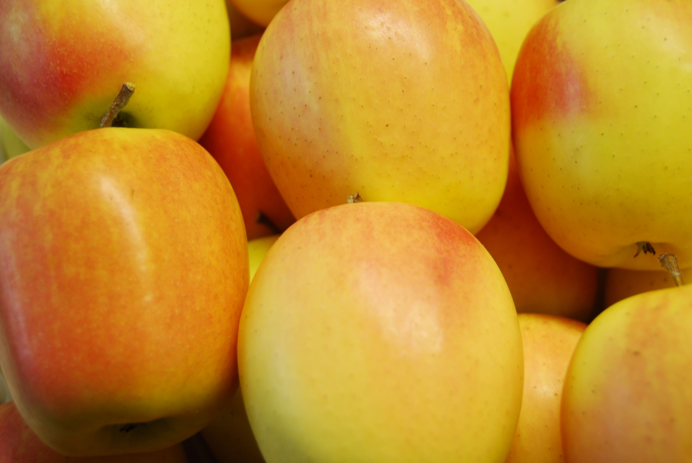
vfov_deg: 22.7
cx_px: 346
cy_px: 232
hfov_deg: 33.4
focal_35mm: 60
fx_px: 1155
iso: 280
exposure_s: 1/30
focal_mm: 40
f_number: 5
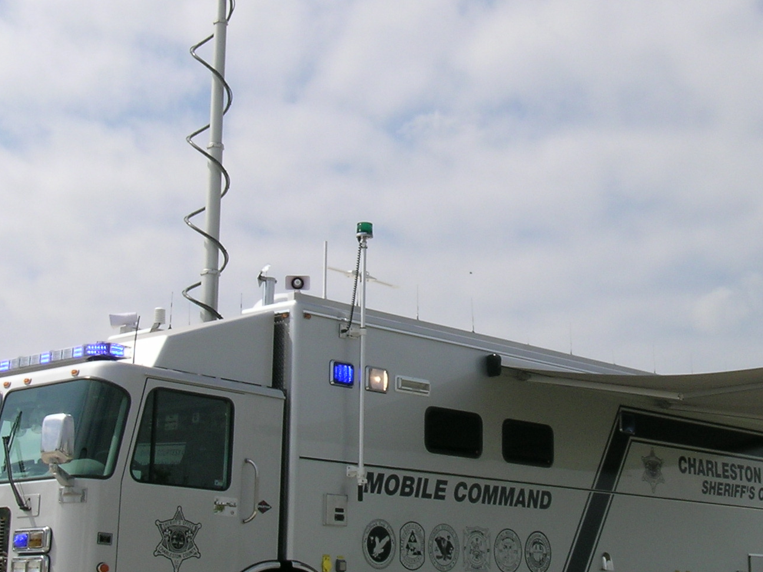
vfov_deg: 21.0
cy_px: 261
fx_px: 1543
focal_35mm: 70
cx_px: 487
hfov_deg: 27.7
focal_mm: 7.2
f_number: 7.6
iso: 50
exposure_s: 1/349
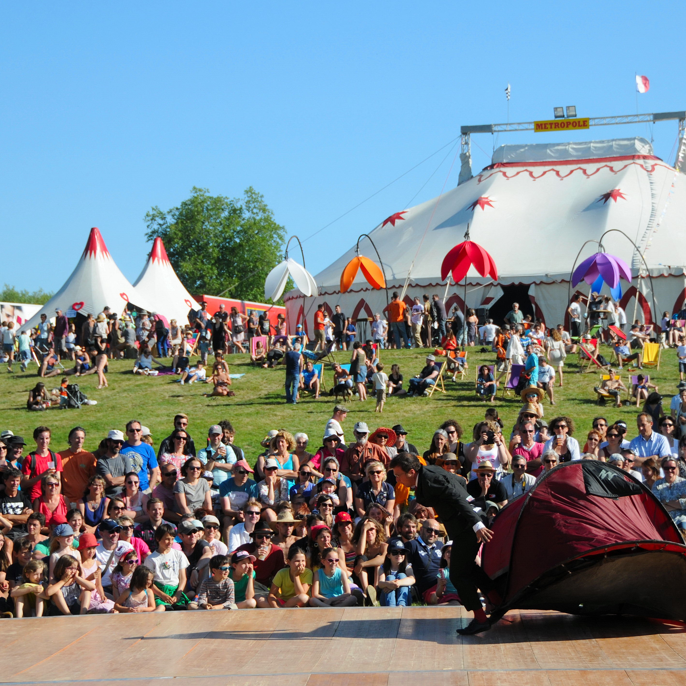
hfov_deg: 18.1
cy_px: 343
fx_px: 2152
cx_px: 421
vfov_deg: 18.1
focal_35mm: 96
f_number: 4.8
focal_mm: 50
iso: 200
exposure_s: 1/1250
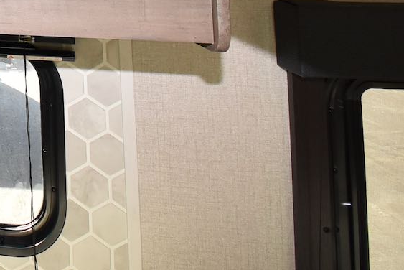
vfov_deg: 23.2
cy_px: -124
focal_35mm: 48
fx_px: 539
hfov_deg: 29.6
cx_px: -163
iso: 800
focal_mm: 10
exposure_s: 1/125
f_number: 5.6
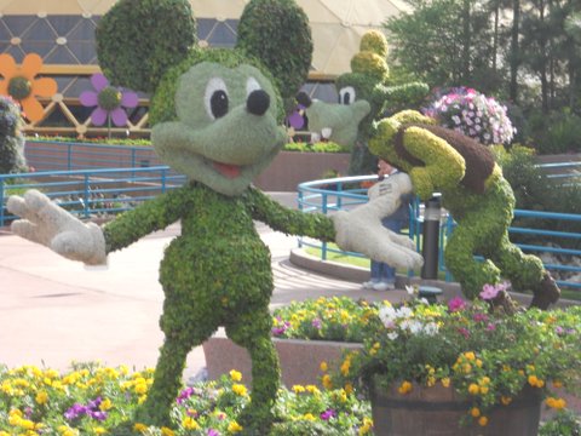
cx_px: 290
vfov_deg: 16.1
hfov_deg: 21.3
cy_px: 218
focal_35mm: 92
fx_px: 1544
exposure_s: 1/125
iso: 80
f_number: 5.4
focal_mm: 16.5
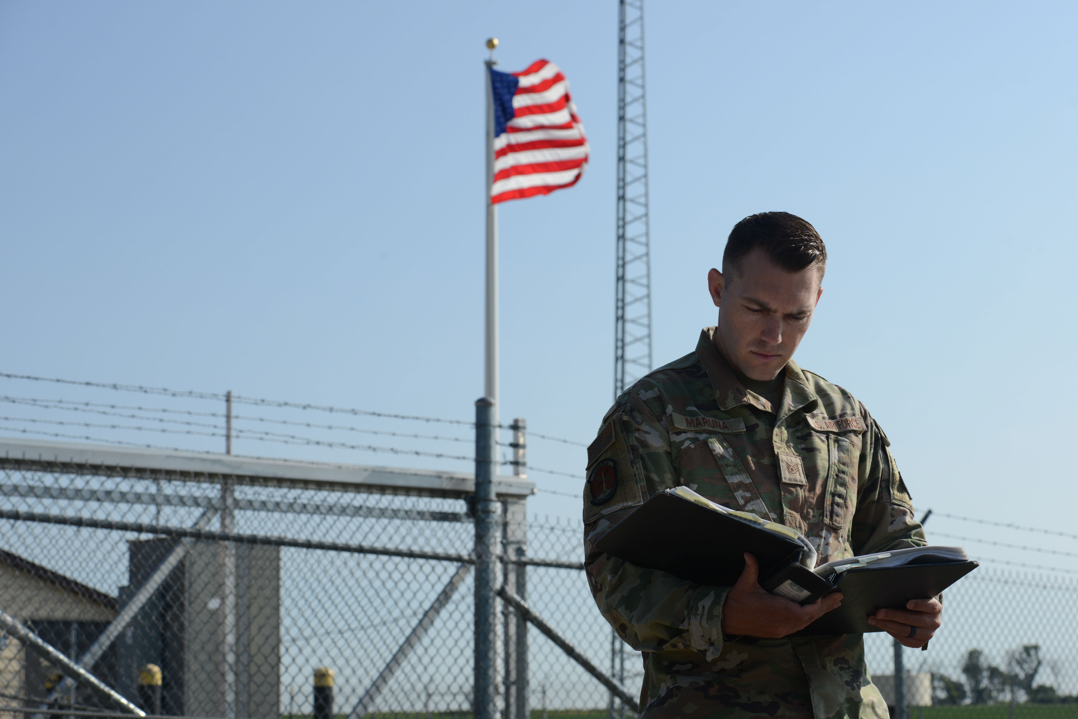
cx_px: 546
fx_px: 2126
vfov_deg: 19.2
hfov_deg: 28.5
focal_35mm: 71
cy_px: 358
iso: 125
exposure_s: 1/400
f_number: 22
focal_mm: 70
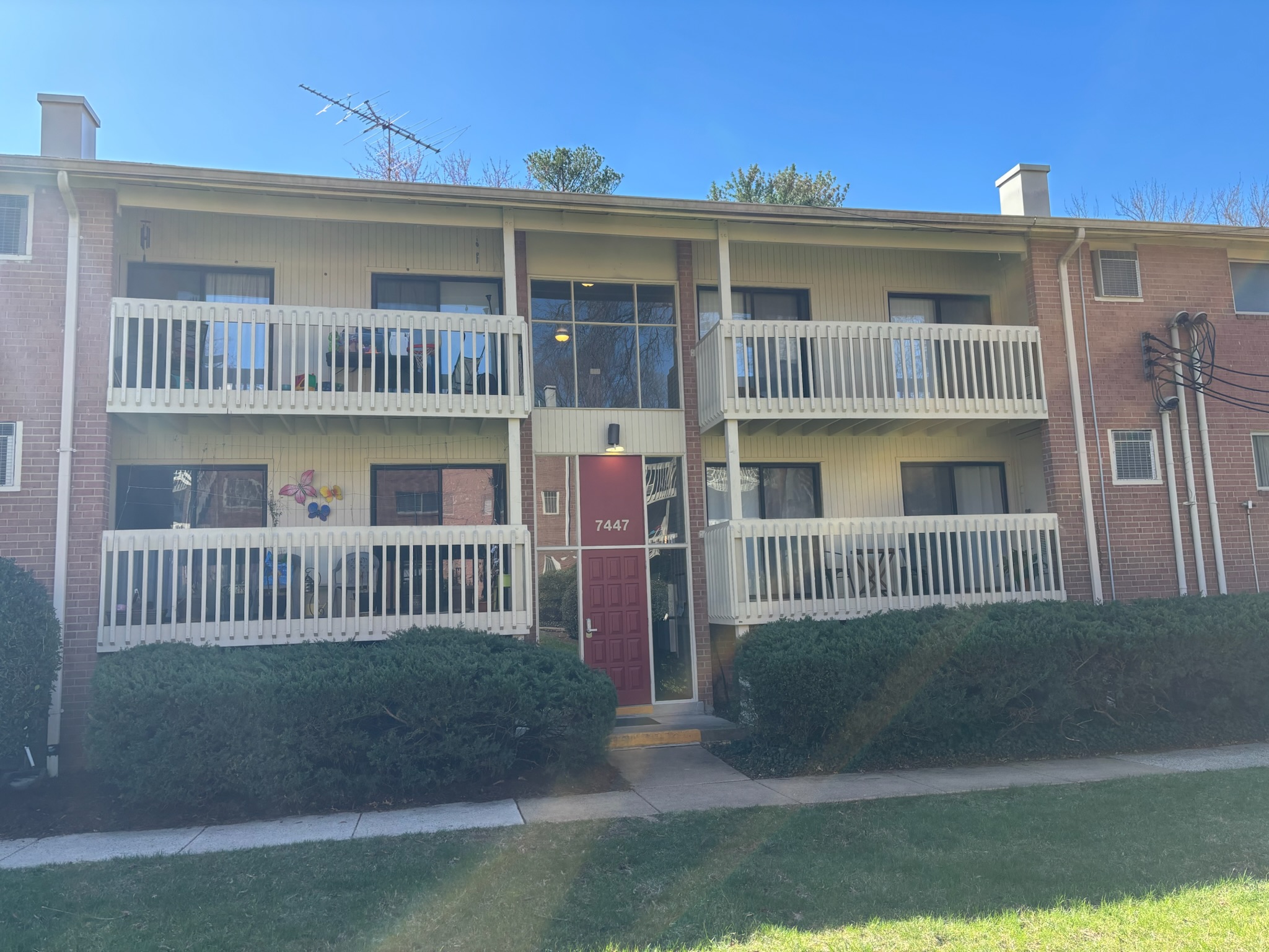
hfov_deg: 67.3
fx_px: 953
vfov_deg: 53.1
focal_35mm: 26
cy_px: 476
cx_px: 634
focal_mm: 5.96
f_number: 1.6
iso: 50
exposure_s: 1/1080
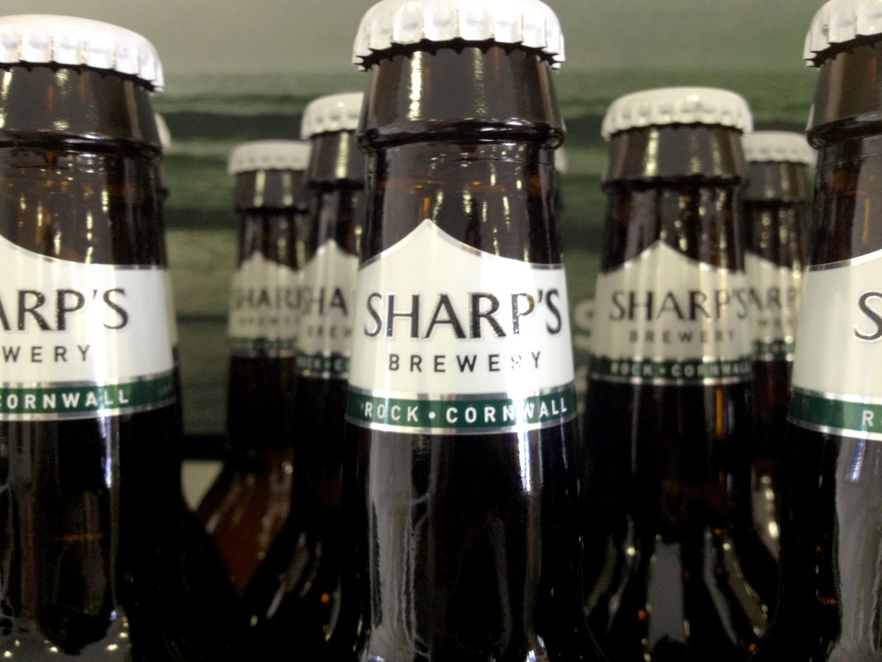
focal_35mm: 35
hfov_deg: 52.6
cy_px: 331
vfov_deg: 40.7
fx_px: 892
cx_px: 441
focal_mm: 4.28
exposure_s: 1/20
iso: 160
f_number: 2.4
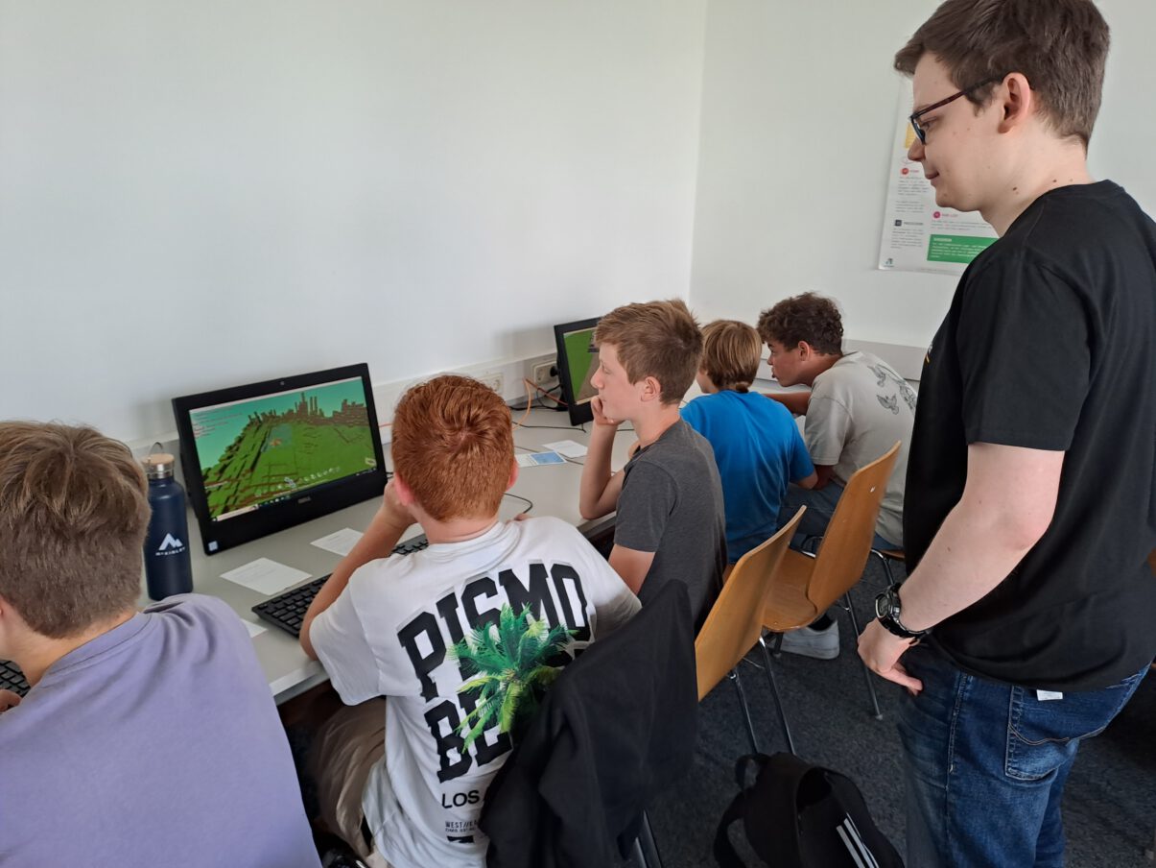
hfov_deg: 69.4
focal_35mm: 25
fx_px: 835
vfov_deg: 54.9
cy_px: 434
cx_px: 578
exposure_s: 1/50
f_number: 1.8
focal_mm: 4.65
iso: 100
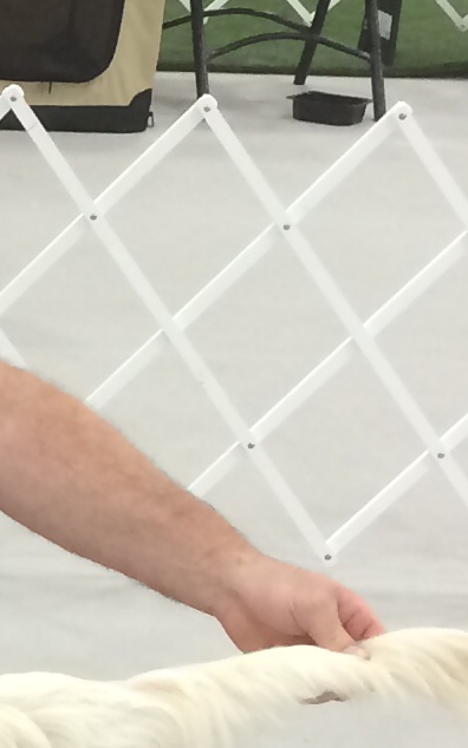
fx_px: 1960
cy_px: 559
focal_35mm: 96
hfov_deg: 11.4
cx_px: -641
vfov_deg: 21.5
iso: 80
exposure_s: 1/30
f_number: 2.2
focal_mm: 4.12
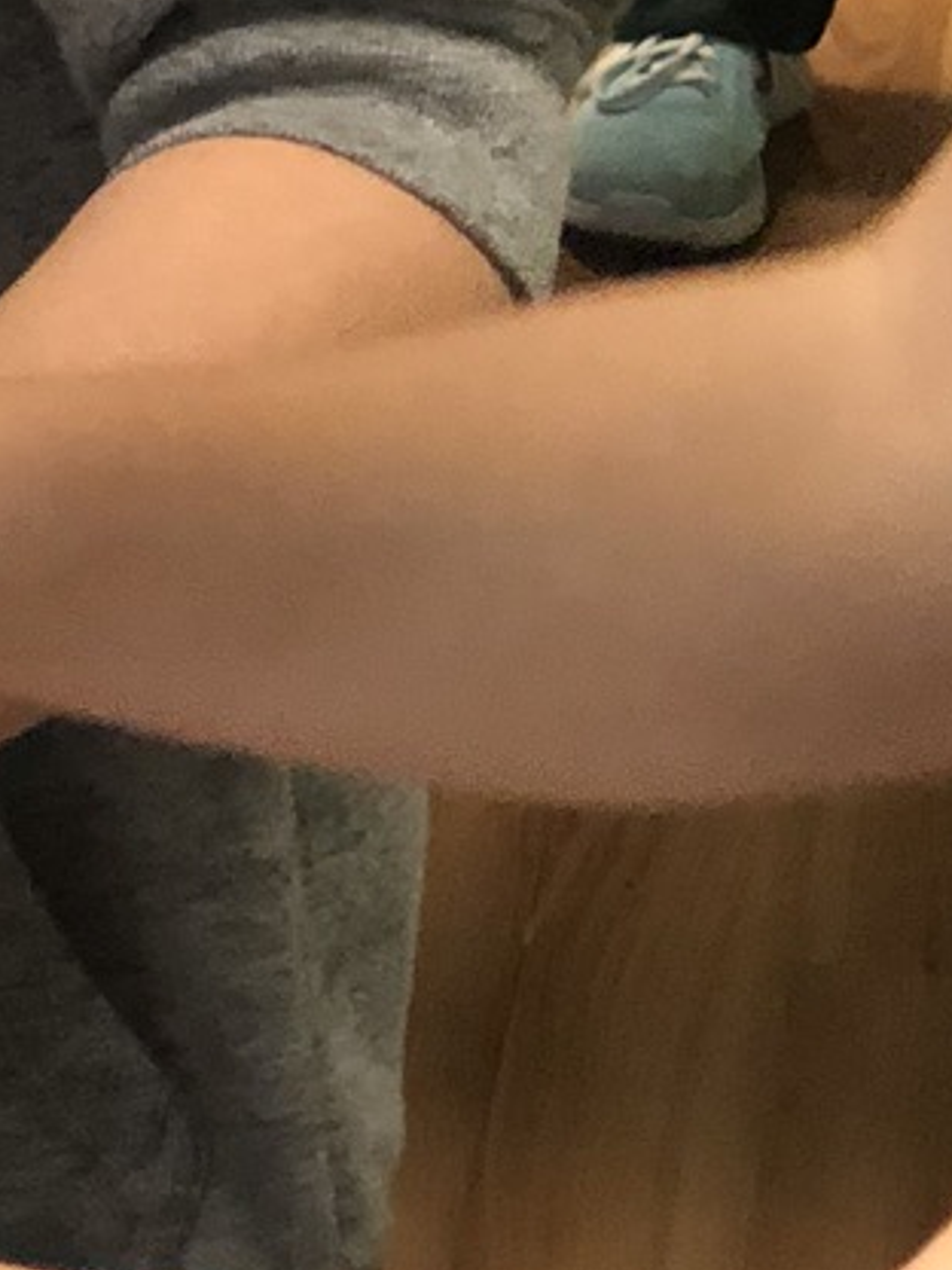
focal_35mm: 256
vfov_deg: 7.6
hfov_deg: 5.7
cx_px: -741
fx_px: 9387
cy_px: -369
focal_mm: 6
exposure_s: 1/30
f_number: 2.4
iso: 160
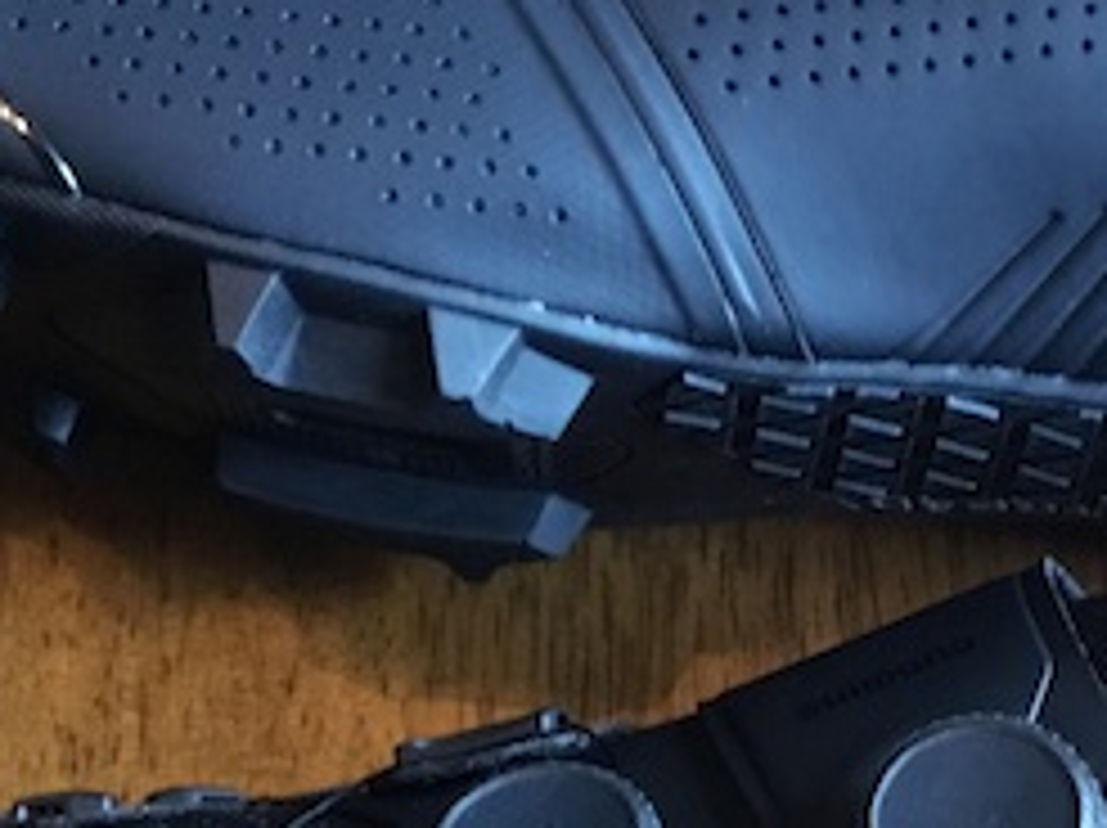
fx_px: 3227
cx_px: 918
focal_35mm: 101
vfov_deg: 14.6
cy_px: 522
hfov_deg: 19.2
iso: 125
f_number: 2.4
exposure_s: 1/30
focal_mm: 3.3
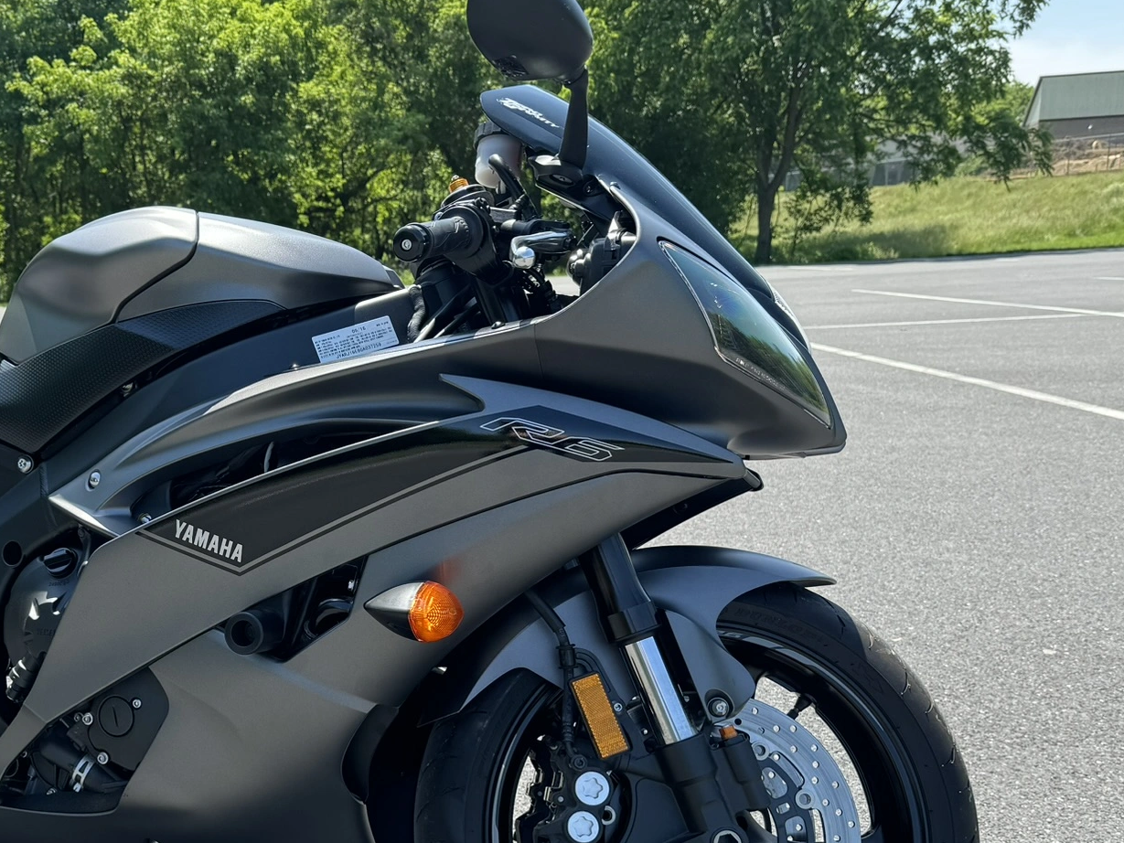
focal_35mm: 40
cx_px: 289
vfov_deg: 35.5
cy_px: 591
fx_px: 1299
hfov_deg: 45.3
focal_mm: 6.76
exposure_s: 1/1238
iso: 80
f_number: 1.78
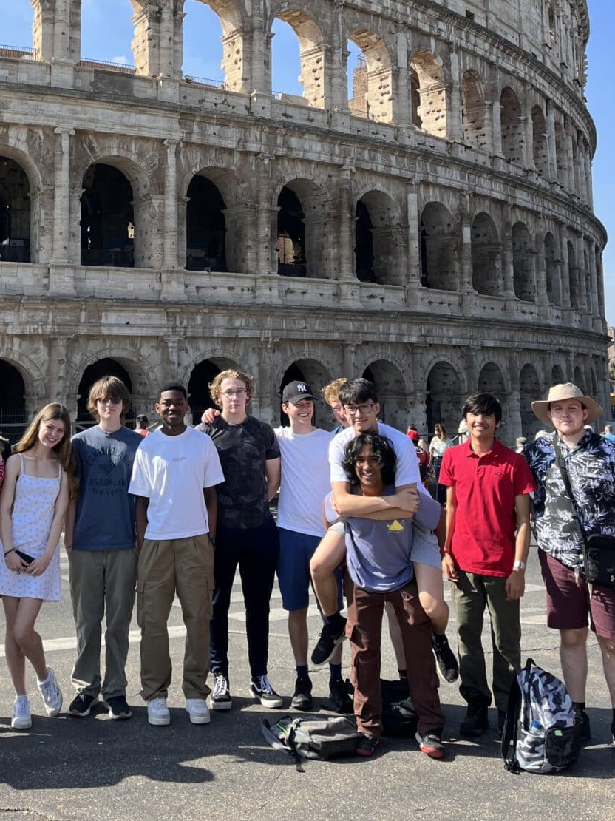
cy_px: 240
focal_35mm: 40
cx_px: 192
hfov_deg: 35.5
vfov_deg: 45.7
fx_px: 948
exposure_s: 1/1175
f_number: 1.6
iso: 50
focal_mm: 5.1
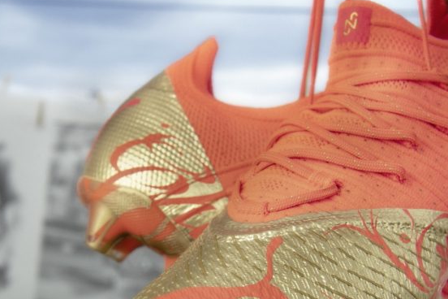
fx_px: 1107
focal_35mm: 89
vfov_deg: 15.2
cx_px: 228
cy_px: 252
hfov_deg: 22.9
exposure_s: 1/250
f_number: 11
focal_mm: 48
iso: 200
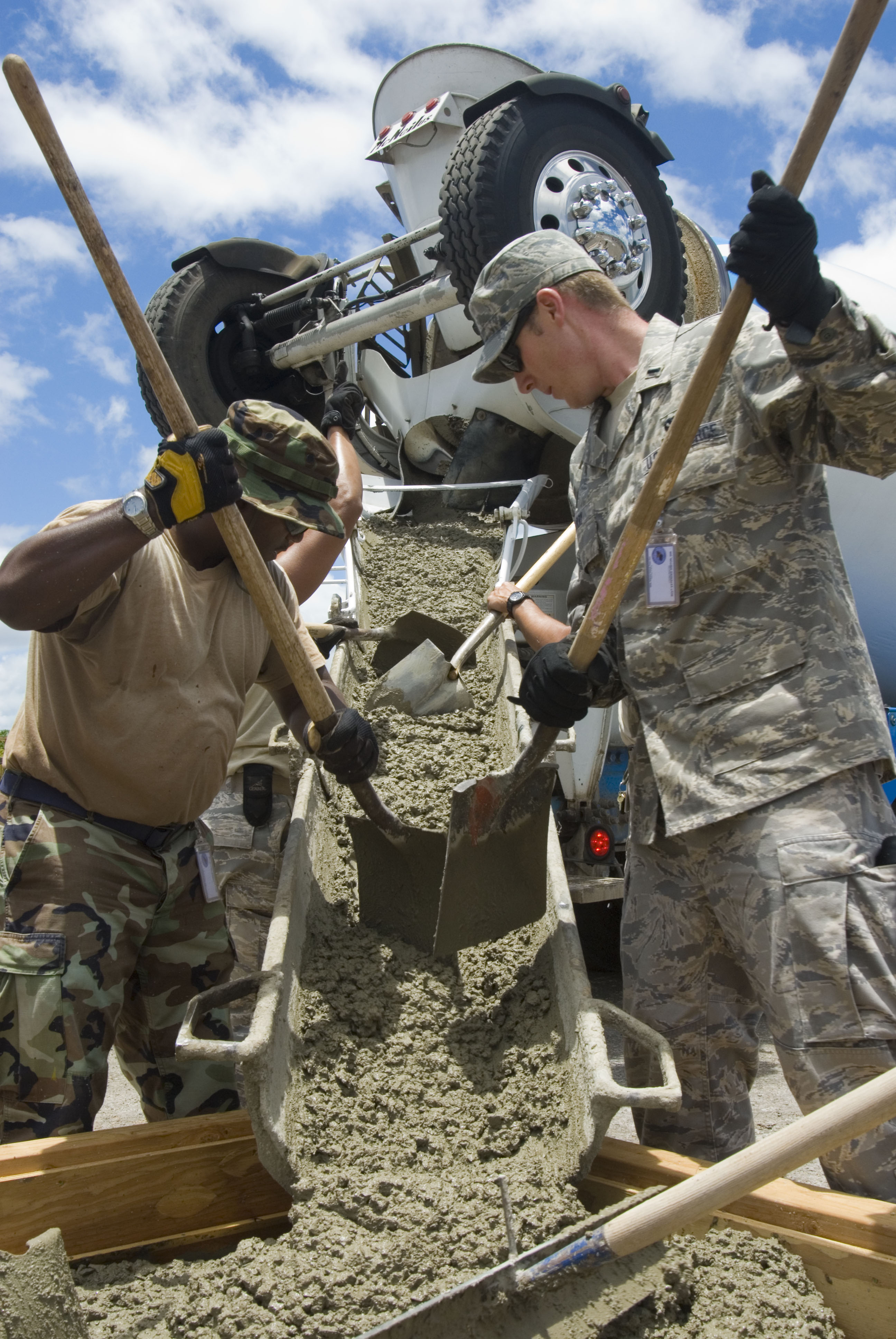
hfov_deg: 37.0
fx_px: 1340
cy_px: 670
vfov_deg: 53.1
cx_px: 448
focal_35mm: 36
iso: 200
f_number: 10
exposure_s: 1/160
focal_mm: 24
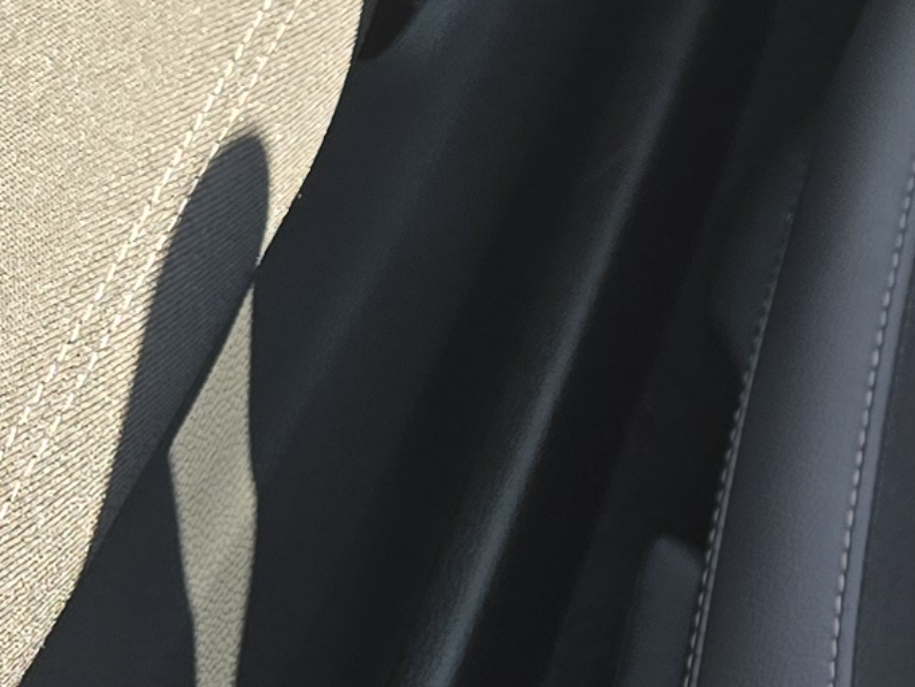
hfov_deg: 12.9
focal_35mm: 135
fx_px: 3569
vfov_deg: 10.4
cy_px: -496
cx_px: 1791
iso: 32
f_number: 1.7
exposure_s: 1/180
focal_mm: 6.3
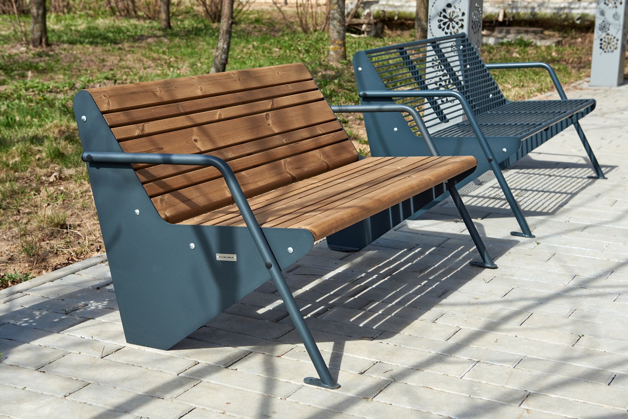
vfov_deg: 21.9
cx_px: 314
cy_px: 210
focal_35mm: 62
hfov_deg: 32.4
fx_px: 1082
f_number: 8
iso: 200
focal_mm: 62
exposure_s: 1/250
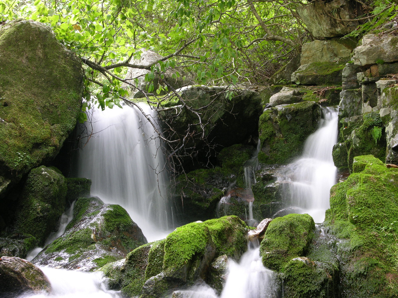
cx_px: 199
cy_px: 149
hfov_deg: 23.8
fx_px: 943
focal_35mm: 82
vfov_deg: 18.0
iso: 50
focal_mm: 21
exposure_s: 1
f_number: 7.8
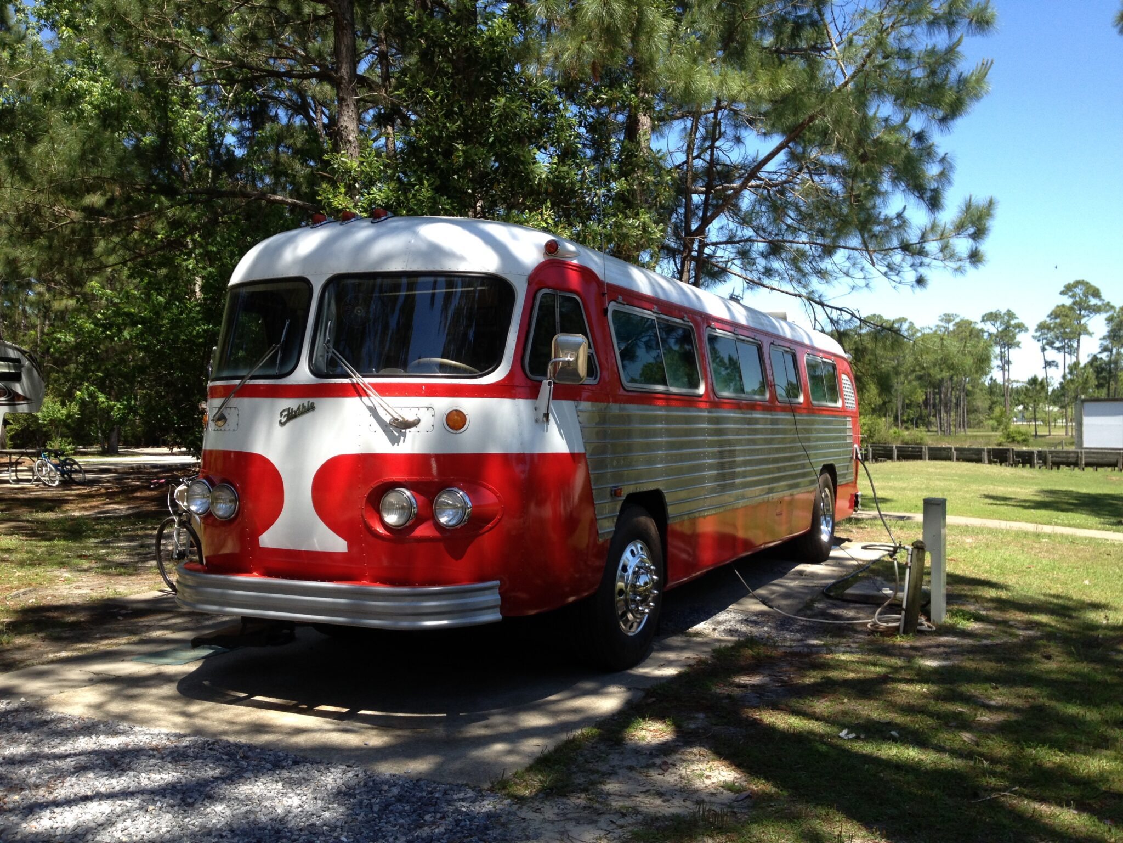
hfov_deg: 52.6
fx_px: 1135
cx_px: 562
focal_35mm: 35
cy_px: 422
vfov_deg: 40.7
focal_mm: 4.28
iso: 64
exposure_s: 1/746
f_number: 2.4
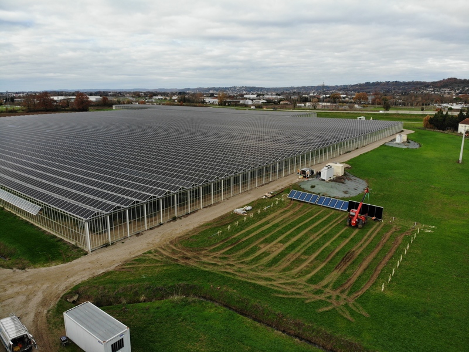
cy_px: 176
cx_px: 234
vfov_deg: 56.8
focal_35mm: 24
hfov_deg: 71.6
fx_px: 325
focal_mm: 4.5
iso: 100
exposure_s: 1/412
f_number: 2.8
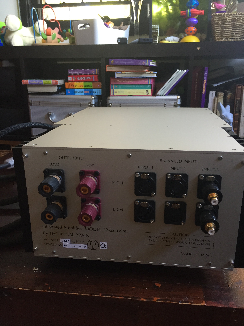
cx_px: 122
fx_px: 273
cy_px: 163
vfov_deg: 61.7
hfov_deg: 48.2
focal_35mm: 29
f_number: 2.2
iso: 125
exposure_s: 1/33
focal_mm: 4.15
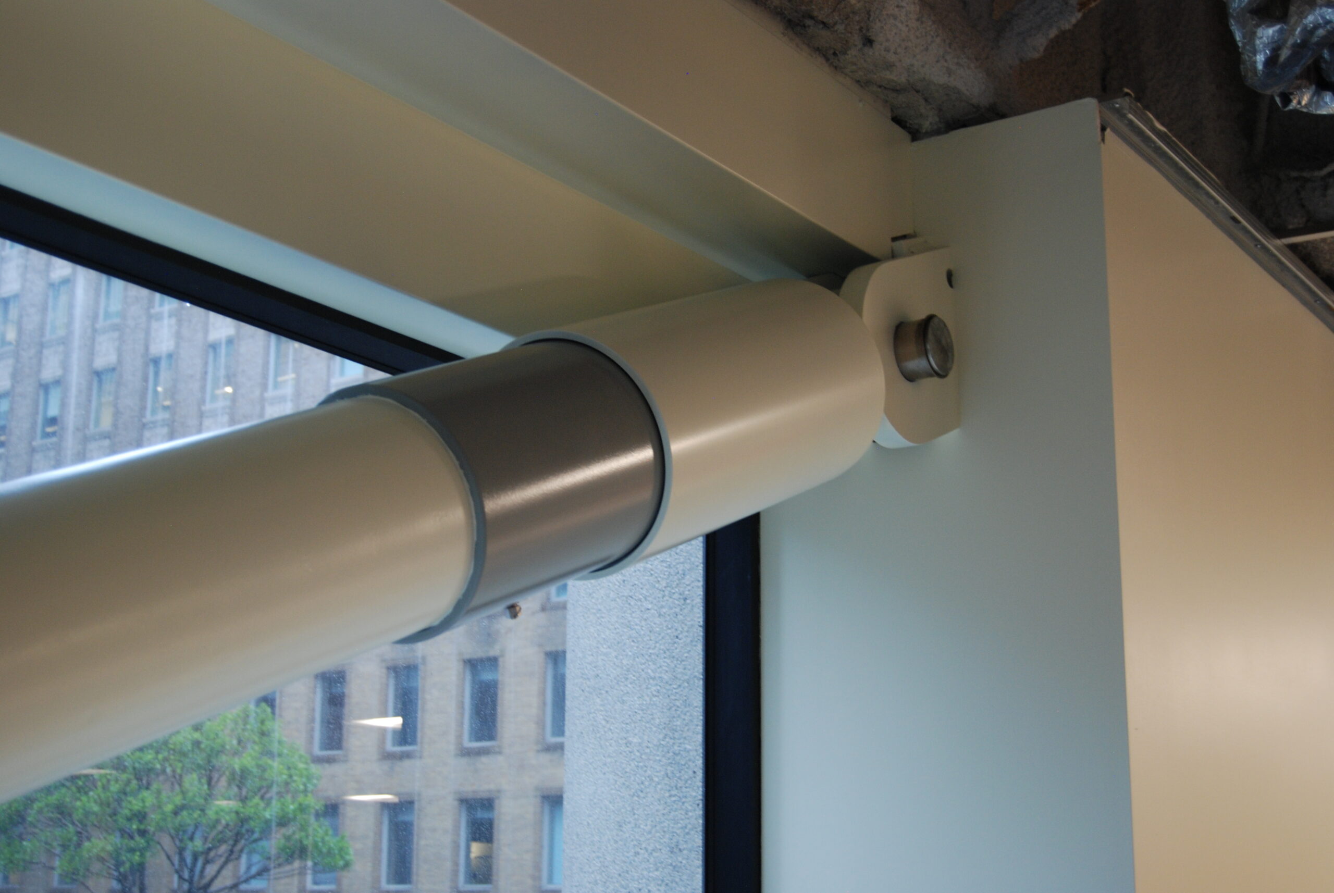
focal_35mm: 51
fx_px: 1892
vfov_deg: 26.6
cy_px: 446
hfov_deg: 38.8
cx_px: 667
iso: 400
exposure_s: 1/8
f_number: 4.5
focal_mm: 34
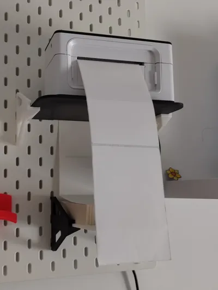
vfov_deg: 41.2
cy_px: 145
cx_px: 109
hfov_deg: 31.5
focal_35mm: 46
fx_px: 386
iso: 1550
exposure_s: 1/50
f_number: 1.9
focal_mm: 5.52
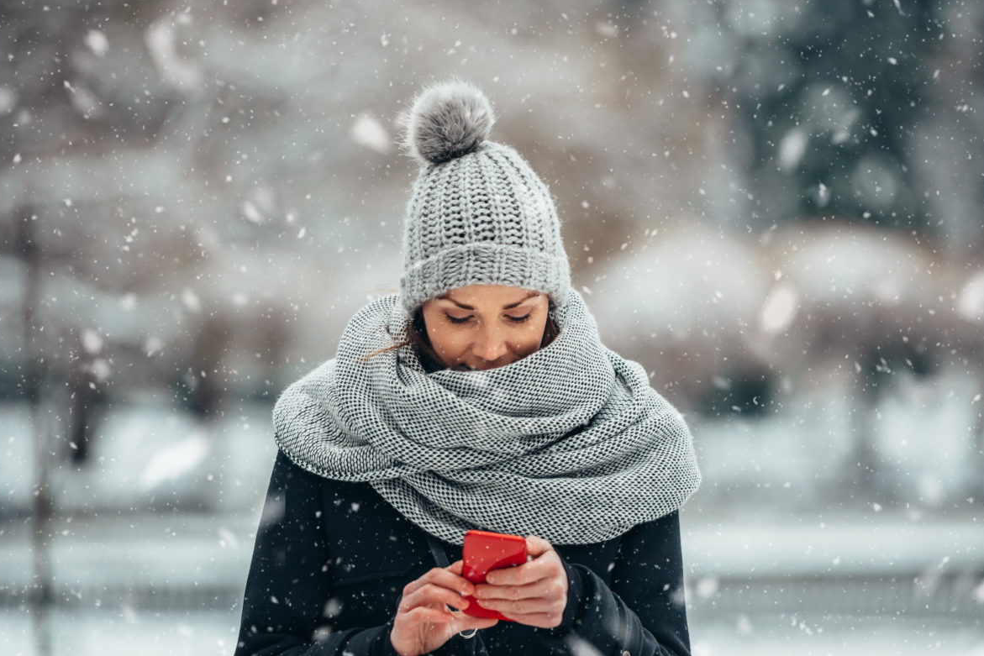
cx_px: 492
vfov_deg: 6.7
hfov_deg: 10.0
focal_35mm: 205
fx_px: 5604
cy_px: 335
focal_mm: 200
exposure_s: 1/400
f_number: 2.8
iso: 250
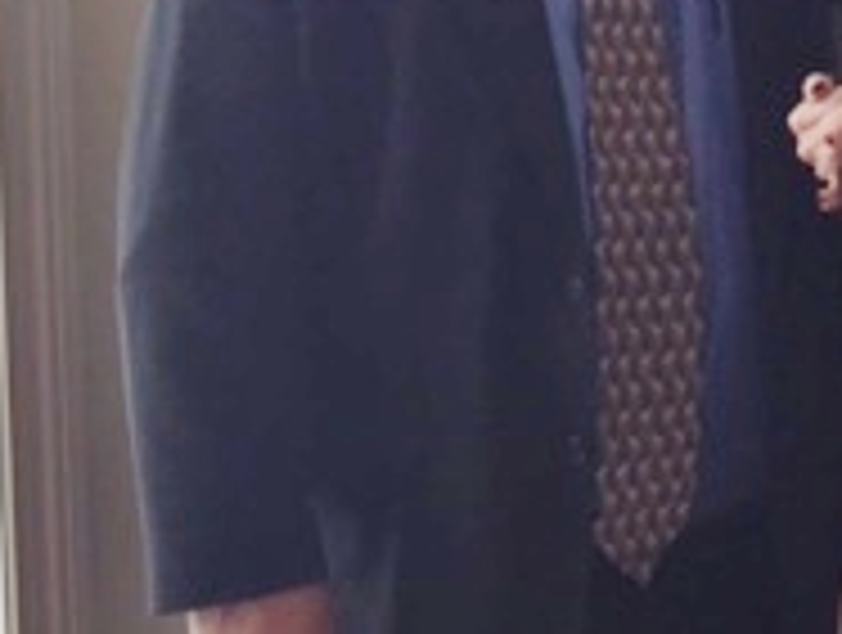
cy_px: -67
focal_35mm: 99
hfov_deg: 18.0
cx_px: 1193
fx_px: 2413
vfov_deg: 14.6
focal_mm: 4.15
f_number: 2.2
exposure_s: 1/314
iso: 32
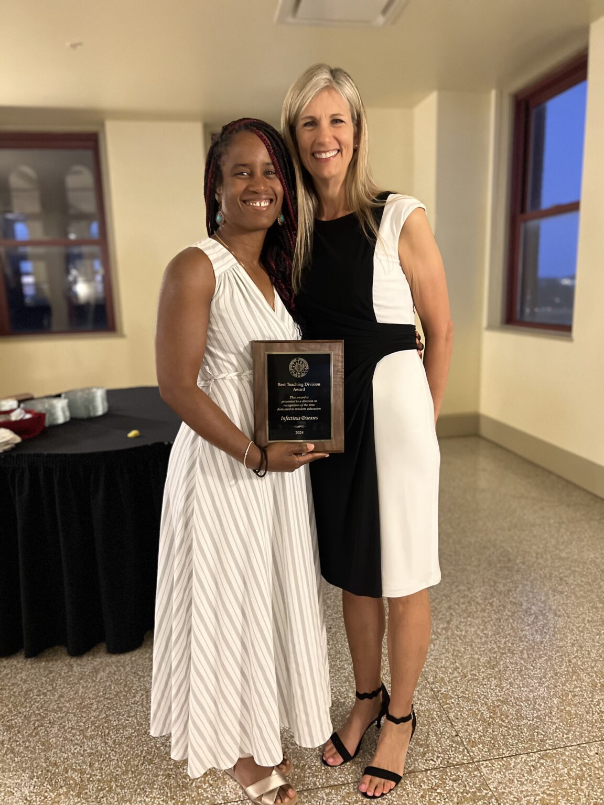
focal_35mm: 26
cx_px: 302
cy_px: 402
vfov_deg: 67.3
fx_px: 605
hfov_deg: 53.1
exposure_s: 1/30
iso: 800
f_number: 1.5
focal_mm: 5.7
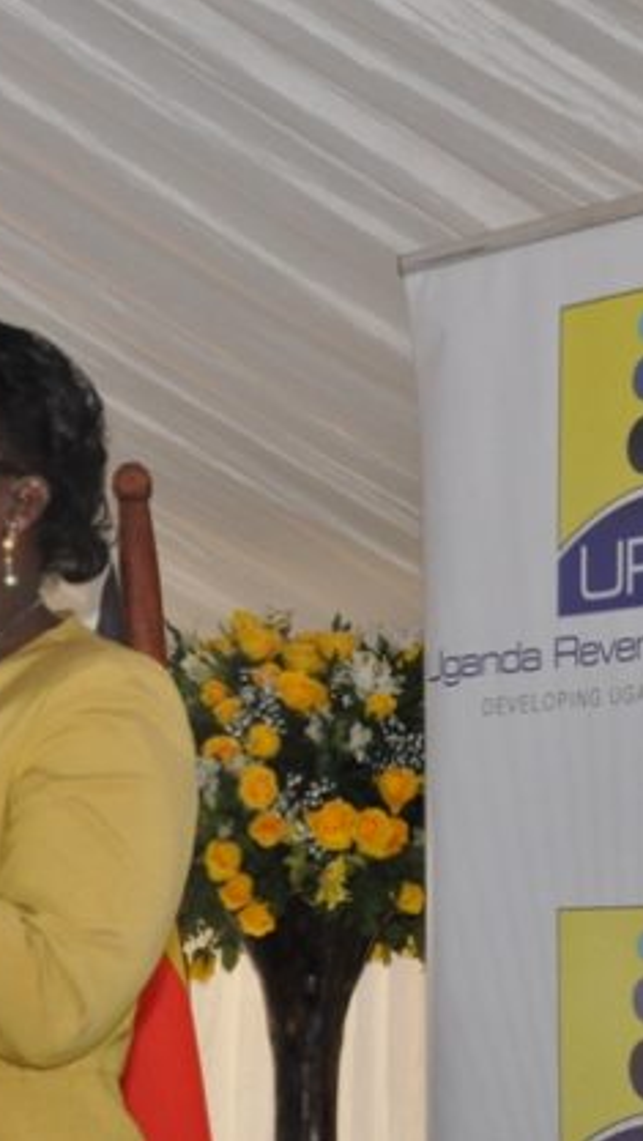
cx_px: -52
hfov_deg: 8.7
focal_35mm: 138
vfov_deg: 15.6
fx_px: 4177
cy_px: 569
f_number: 22
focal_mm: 58
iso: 3200
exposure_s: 1/200
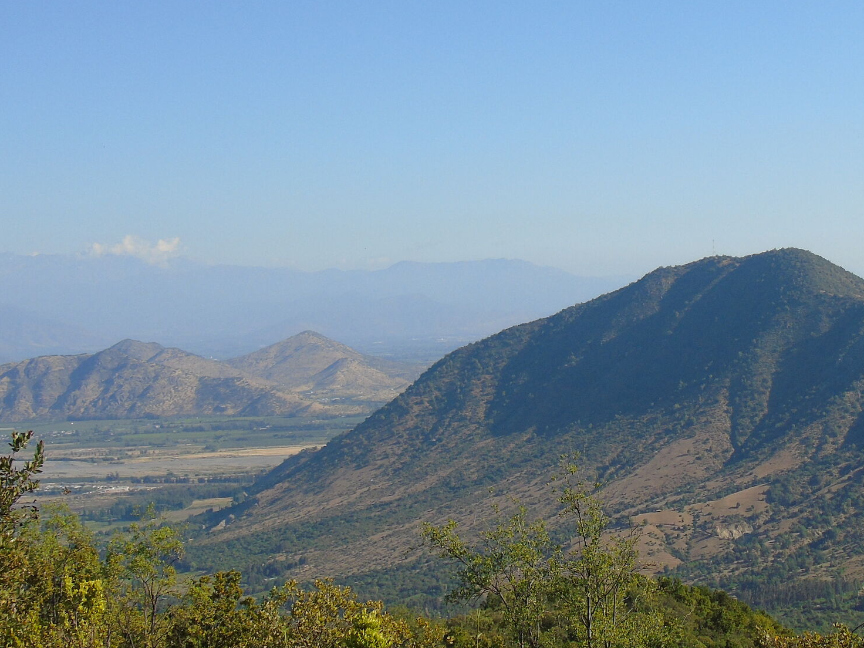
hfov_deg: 27.4
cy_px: 278
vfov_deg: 21.0
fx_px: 1747
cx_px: 642
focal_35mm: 70
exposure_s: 1/800
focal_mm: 7.1
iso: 80
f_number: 3.9
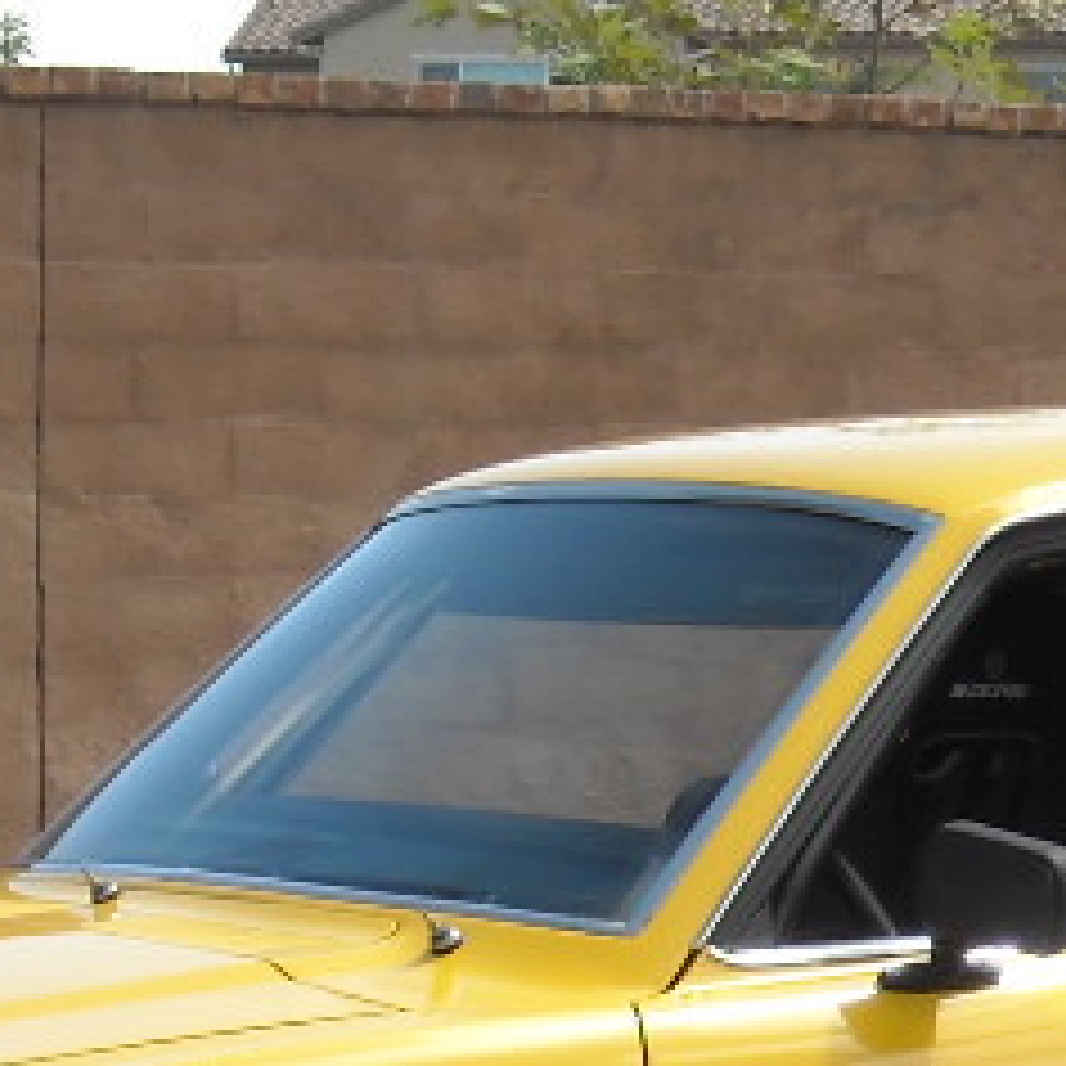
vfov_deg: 9.3
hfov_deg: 9.3
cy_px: 1210
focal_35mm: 187
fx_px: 6515
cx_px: 765
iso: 64
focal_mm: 7.92
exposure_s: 1/458
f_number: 3.2
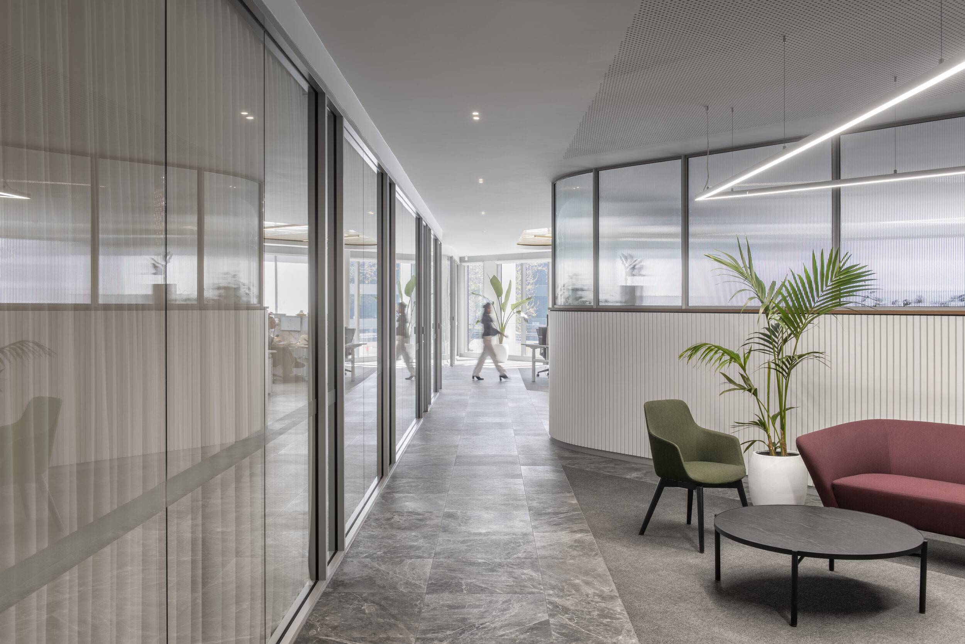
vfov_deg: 41.1
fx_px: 858
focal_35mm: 32
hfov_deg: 58.7
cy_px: 322
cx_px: 482
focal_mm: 32
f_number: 11
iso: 160
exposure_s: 1/8
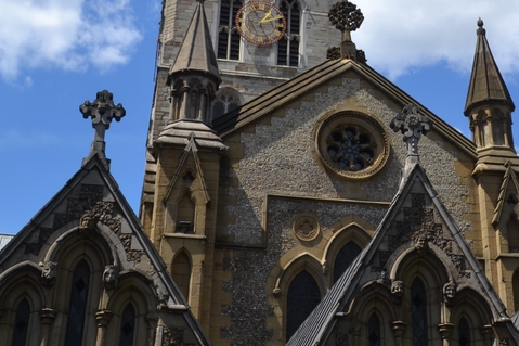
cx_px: 404
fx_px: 937
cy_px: 44
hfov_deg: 30.3
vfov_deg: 20.5
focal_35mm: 65
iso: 100
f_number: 8
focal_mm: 18
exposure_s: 1/250
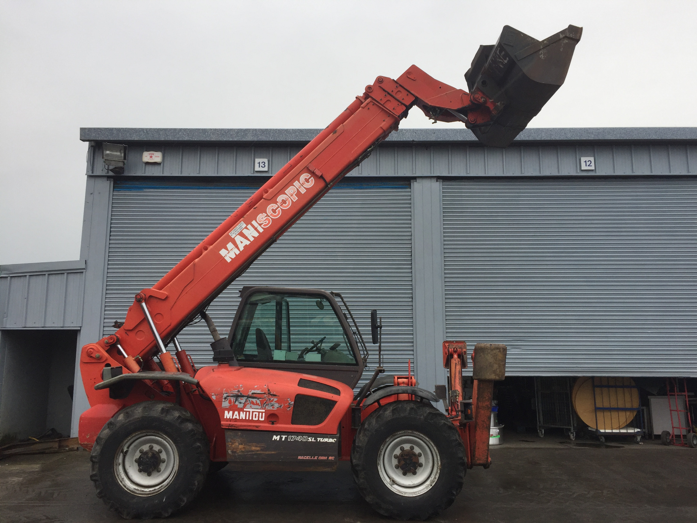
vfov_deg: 48.2
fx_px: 584
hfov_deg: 61.7
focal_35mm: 29
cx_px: 348
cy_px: 262
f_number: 2.2
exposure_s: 1/350
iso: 32
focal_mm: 4.15
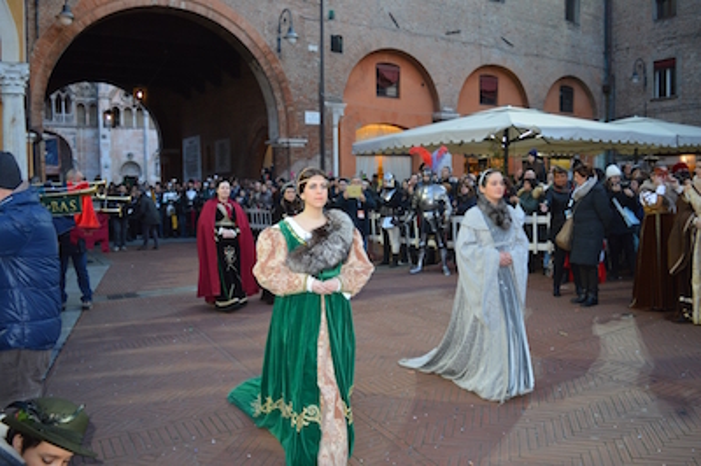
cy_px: 233
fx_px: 525
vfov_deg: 47.9
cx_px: 350
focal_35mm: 27
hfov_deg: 67.4
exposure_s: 1/60
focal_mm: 18
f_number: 3.5
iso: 400
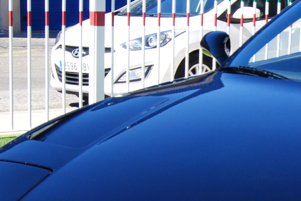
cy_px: 233
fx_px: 1022
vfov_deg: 11.1
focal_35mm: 122
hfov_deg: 16.4
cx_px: 307
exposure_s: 1/160
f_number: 10
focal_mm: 24
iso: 200
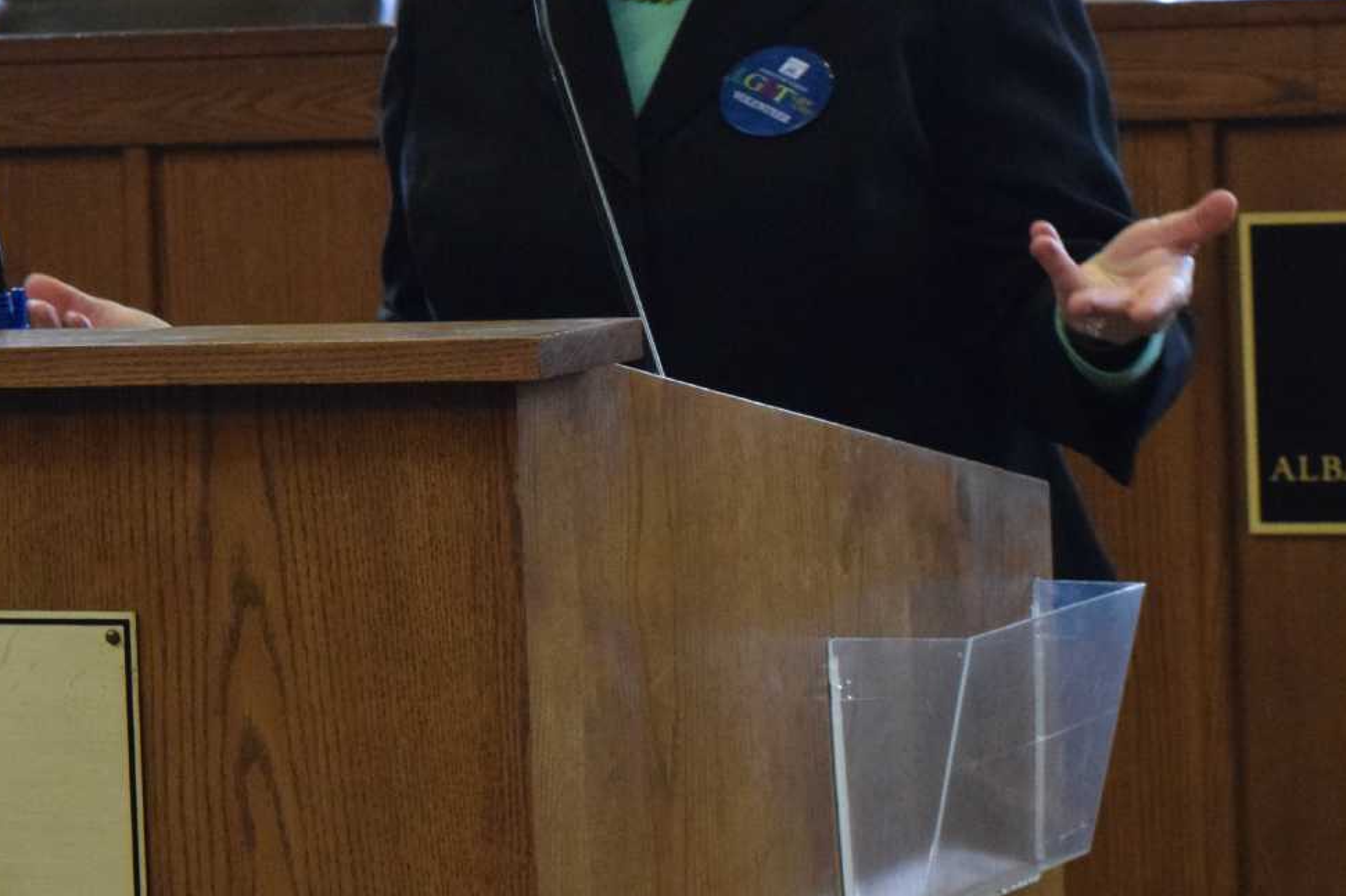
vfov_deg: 7.9
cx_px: 563
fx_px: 6506
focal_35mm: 174
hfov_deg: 11.8
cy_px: 312
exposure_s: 1/60
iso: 3200
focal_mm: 55
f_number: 11
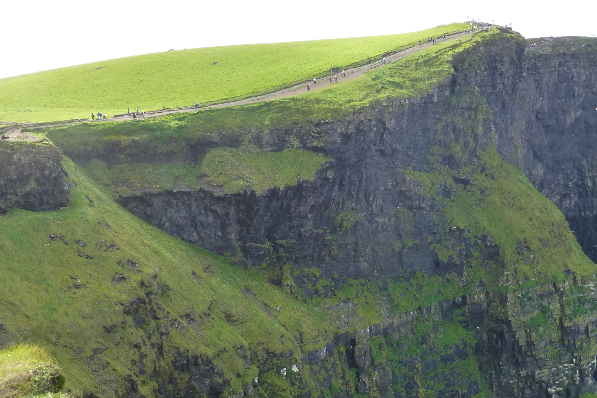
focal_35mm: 66
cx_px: 381
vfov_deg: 20.6
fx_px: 1094
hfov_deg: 30.4
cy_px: 236
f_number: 4.2
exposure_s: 1/160
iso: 160
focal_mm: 8.5
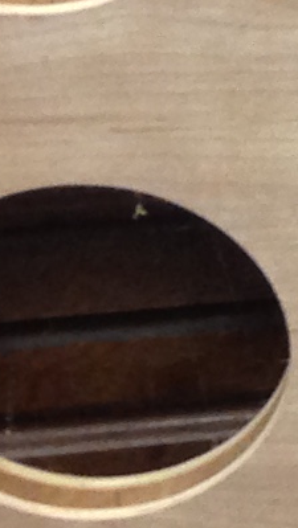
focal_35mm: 294
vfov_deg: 7.3
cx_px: 1548
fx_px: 4122
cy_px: 61
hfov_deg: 3.7
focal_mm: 4.12
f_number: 2.4
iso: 80
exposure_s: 1/20
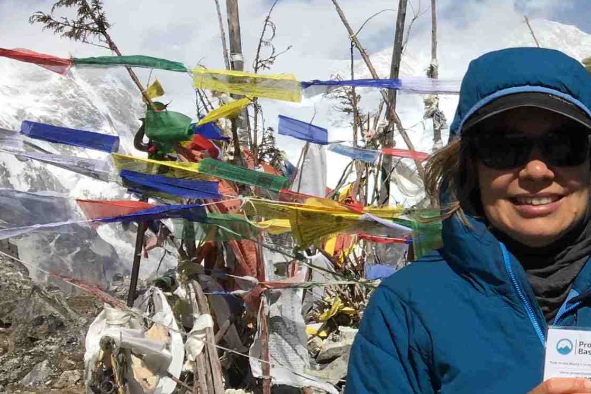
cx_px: 715
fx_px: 1330
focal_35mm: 81
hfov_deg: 22.9
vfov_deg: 16.8
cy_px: 244
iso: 25
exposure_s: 1/3077
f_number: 2.2
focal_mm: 4.15
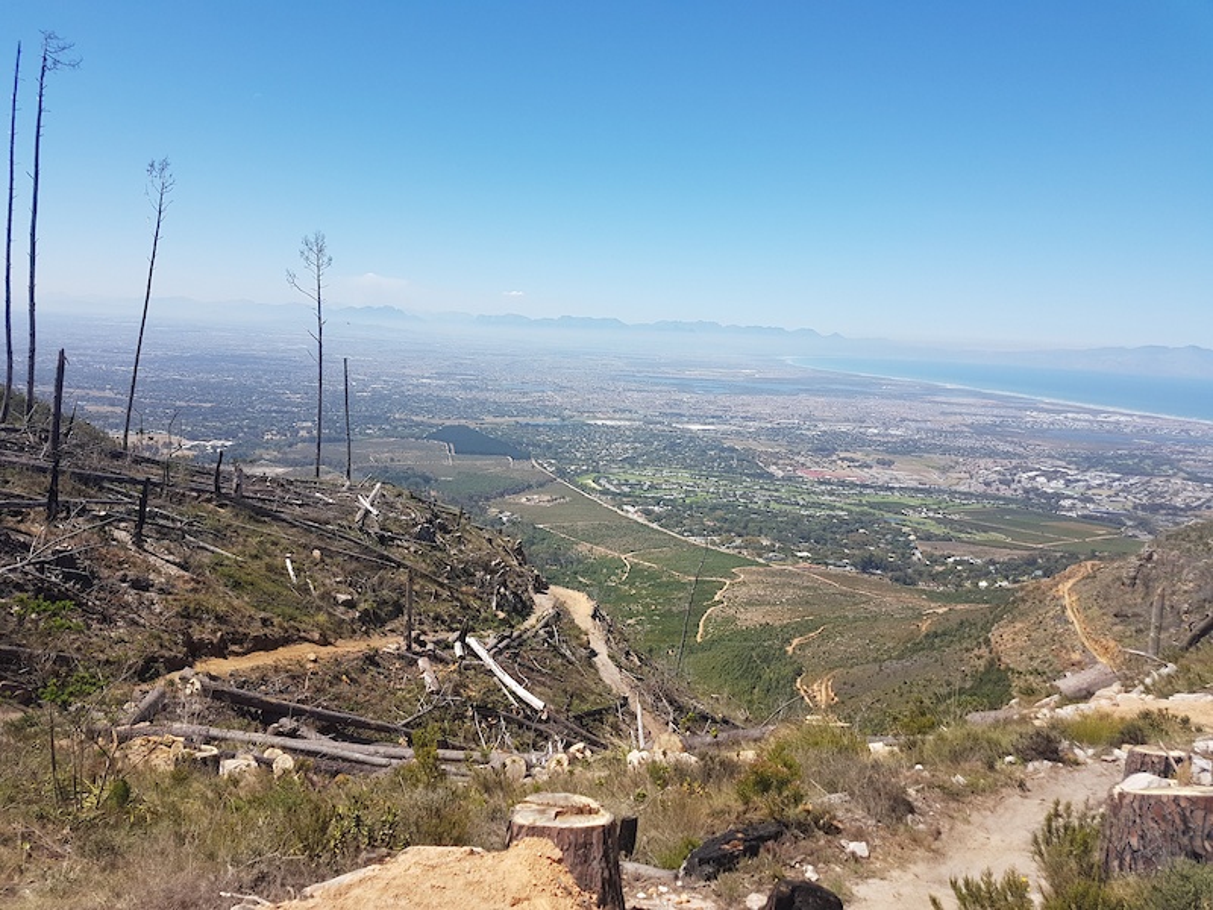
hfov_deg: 67.3
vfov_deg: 53.1
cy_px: 455
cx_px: 606
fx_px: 911
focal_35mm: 26
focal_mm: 4.2
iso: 40
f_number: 1.7
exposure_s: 1/1896
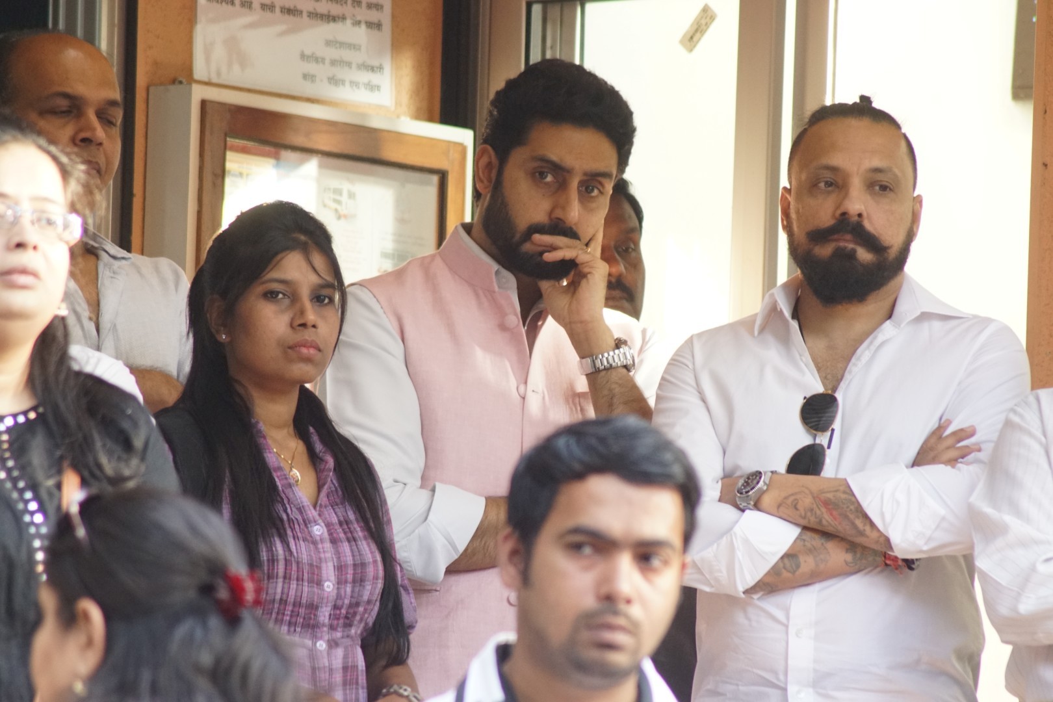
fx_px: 8774
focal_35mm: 300
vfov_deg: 4.6
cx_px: 526
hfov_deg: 6.9
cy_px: 351
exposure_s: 1/40
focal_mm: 200
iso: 1600
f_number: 5.6
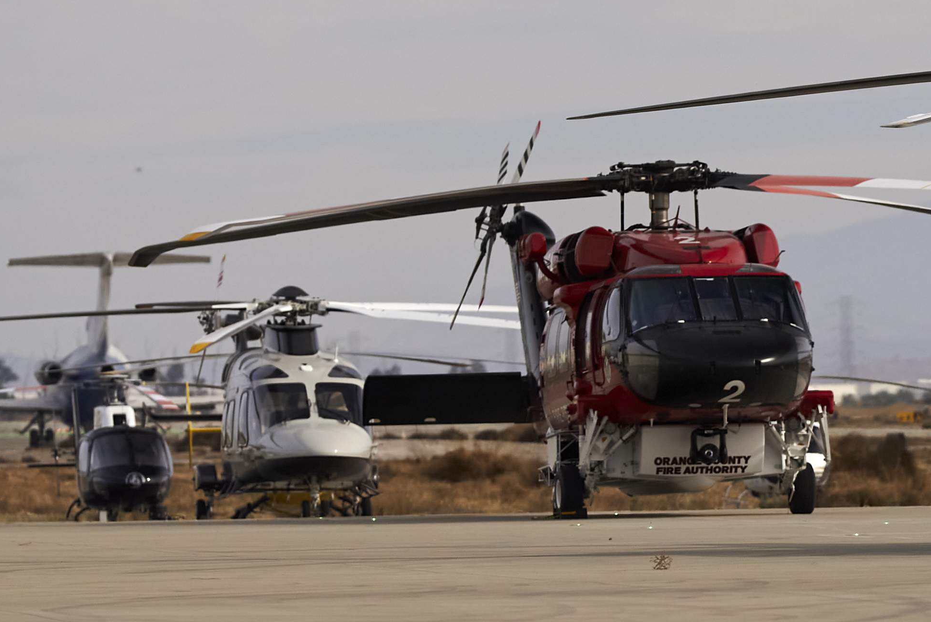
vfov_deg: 3.6
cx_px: 764
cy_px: 295
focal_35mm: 382
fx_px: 9884
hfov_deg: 5.4
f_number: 4.5
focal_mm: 180
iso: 640
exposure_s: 1/4000
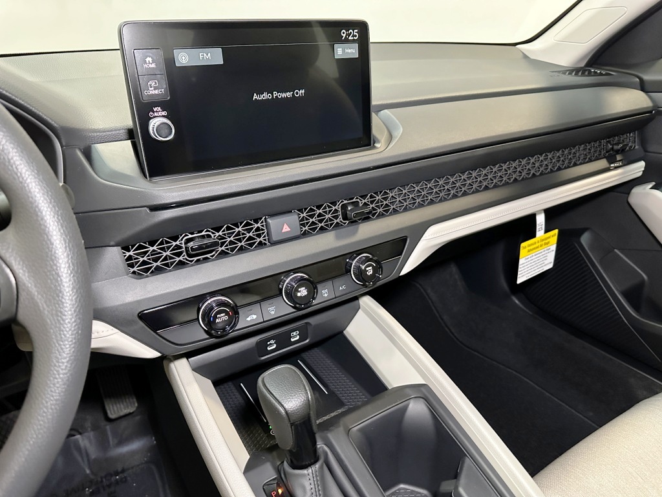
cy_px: 248
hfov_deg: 71.6
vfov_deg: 56.8
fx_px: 459
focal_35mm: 24
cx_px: 331
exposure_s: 1/40
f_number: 1.78
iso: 800
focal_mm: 6.86
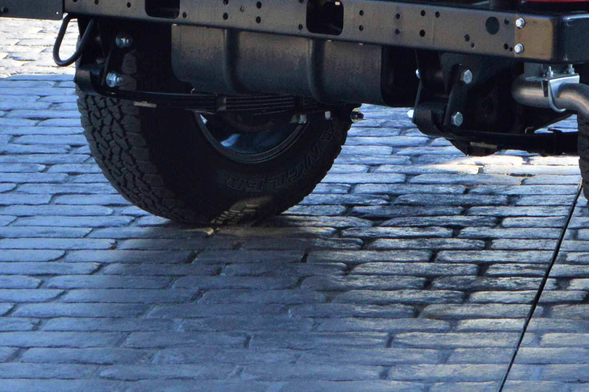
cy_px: -174
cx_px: 691
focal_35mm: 214
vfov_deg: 6.3
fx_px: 3499
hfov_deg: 9.5
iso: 800
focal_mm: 42
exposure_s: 1/250
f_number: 11
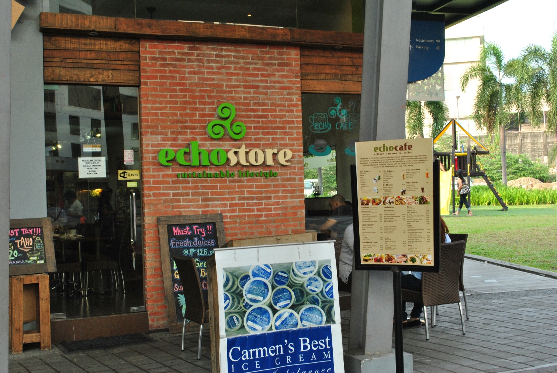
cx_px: 278
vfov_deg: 26.6
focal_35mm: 51
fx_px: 790
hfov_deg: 38.8
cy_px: 186
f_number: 10
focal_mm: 34
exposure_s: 1/40
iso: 400
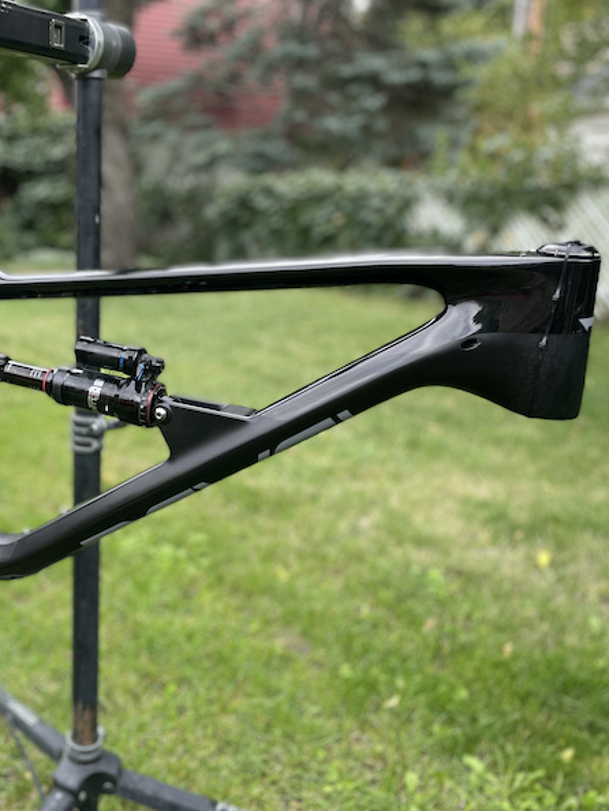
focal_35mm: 35
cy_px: 408
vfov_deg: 52.6
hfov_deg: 39.0
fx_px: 820
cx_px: 112
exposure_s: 1/248
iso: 32
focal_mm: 4.2
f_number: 1.6
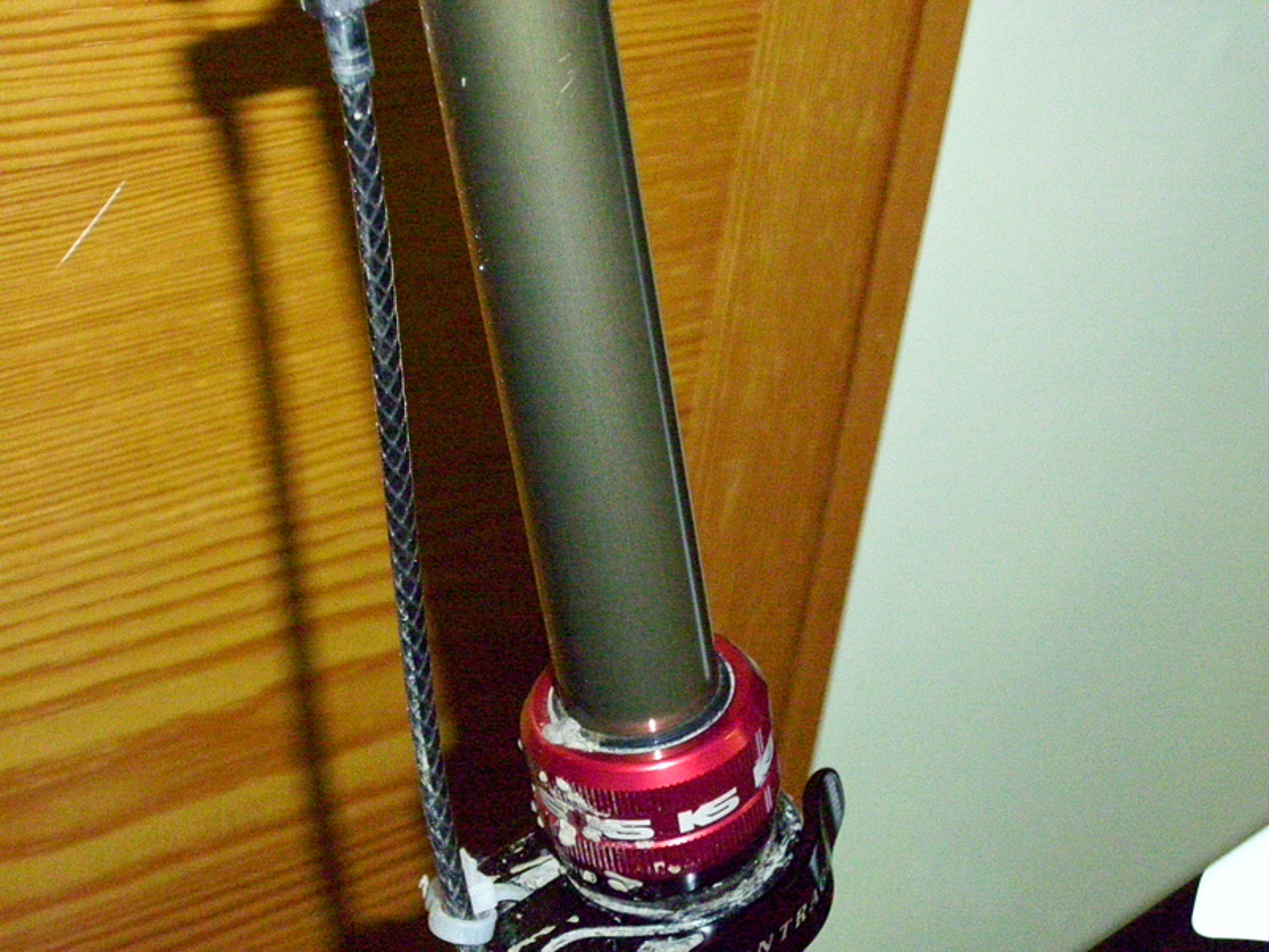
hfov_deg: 23.8
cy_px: 476
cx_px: 634
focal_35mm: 82
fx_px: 3006
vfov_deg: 18.0
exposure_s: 1/50
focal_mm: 13.7
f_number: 4.8
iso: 1250
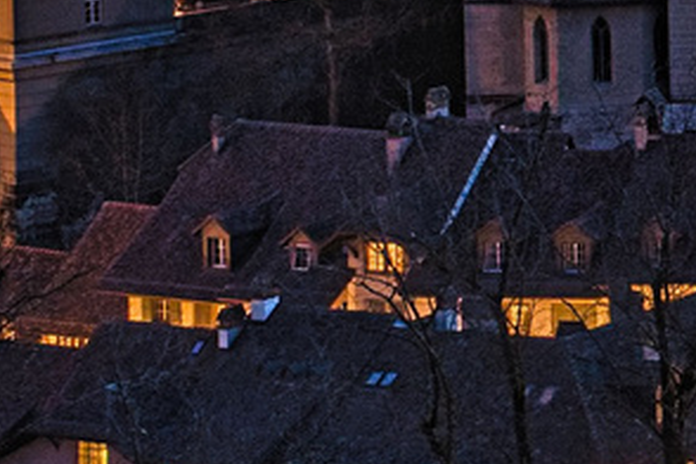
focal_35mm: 309
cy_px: -426
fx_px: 5974
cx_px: 1693
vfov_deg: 4.4
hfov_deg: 6.3
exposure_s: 2.5
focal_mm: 56
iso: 250
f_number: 9
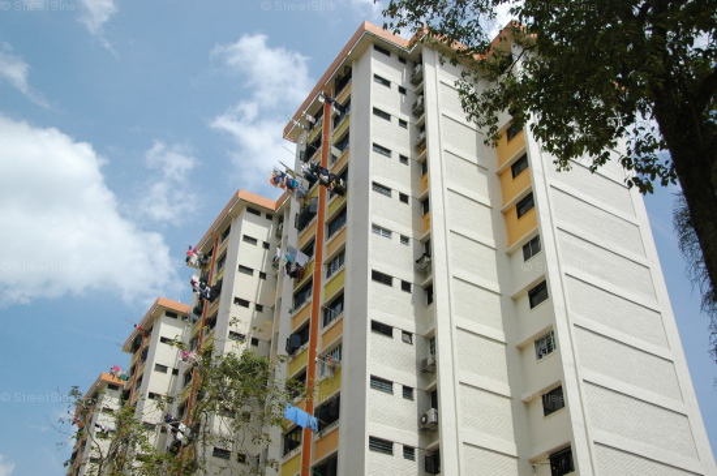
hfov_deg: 49.6
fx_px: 776
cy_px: 238
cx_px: 358
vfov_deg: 34.1
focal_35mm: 39
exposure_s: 1/6400
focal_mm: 26
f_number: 4
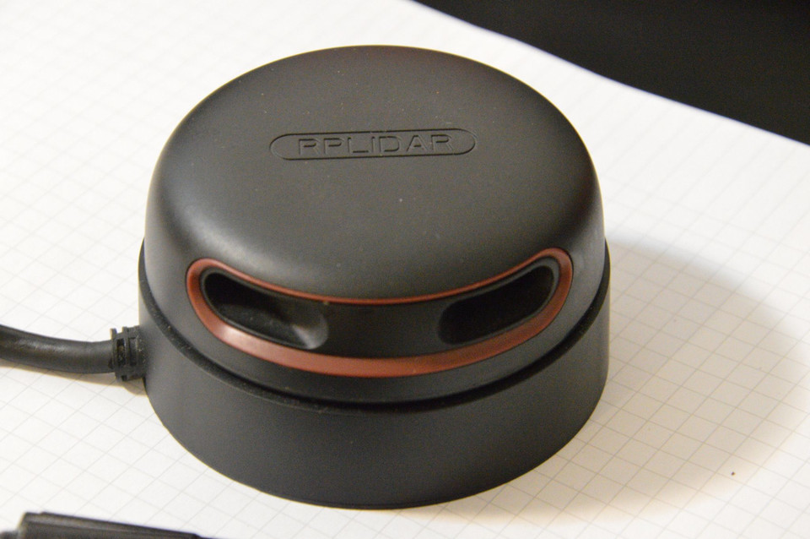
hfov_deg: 13.1
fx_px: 3540
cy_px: 270
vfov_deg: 8.7
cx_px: 405
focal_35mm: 158
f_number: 11
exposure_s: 1/8
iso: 6400
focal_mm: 105
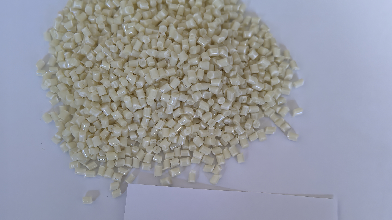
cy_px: 154
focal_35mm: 42
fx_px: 437
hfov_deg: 48.3
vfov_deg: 28.1
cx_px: 204
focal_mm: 5.75
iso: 250
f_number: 2
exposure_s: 1/100
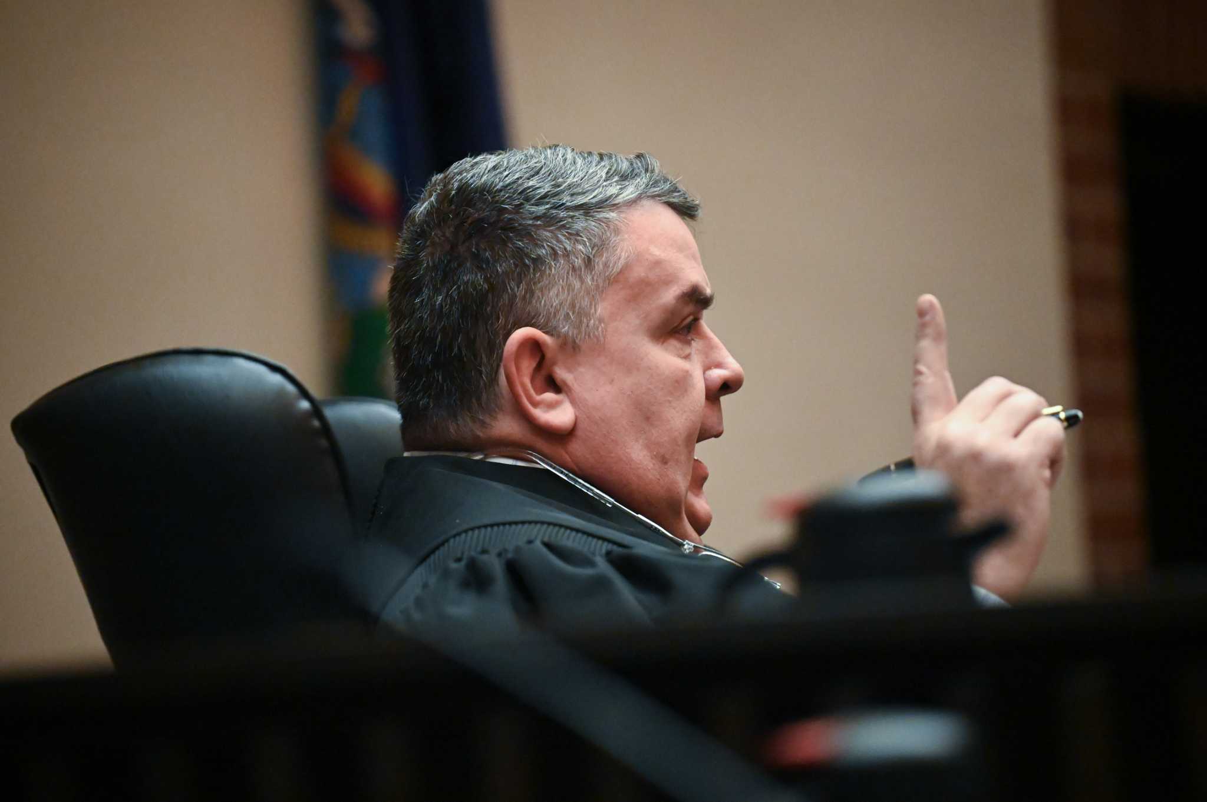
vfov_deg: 6.9
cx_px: 604
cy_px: 401
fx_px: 6700
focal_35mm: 200
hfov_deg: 10.3
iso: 16000
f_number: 2.8
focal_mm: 200
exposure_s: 1/1600
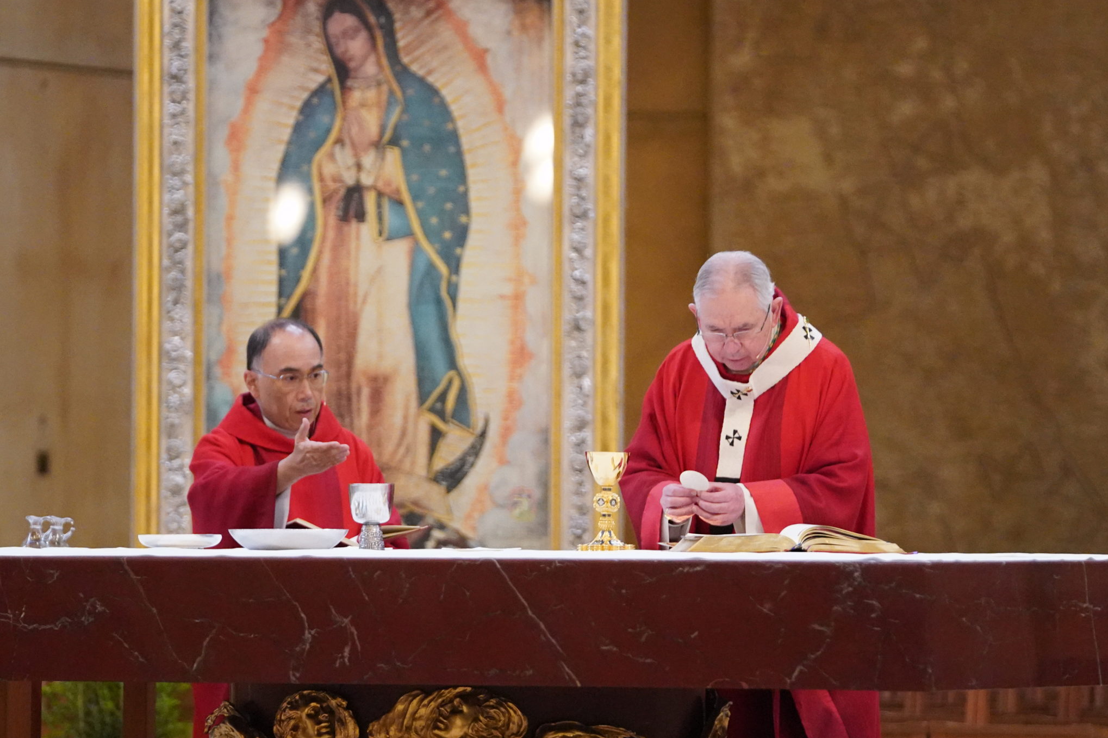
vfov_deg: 3.6
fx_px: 11601
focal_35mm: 377
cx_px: 470
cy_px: 379
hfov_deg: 5.5
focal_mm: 200
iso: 6400
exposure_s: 1/320
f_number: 2.8
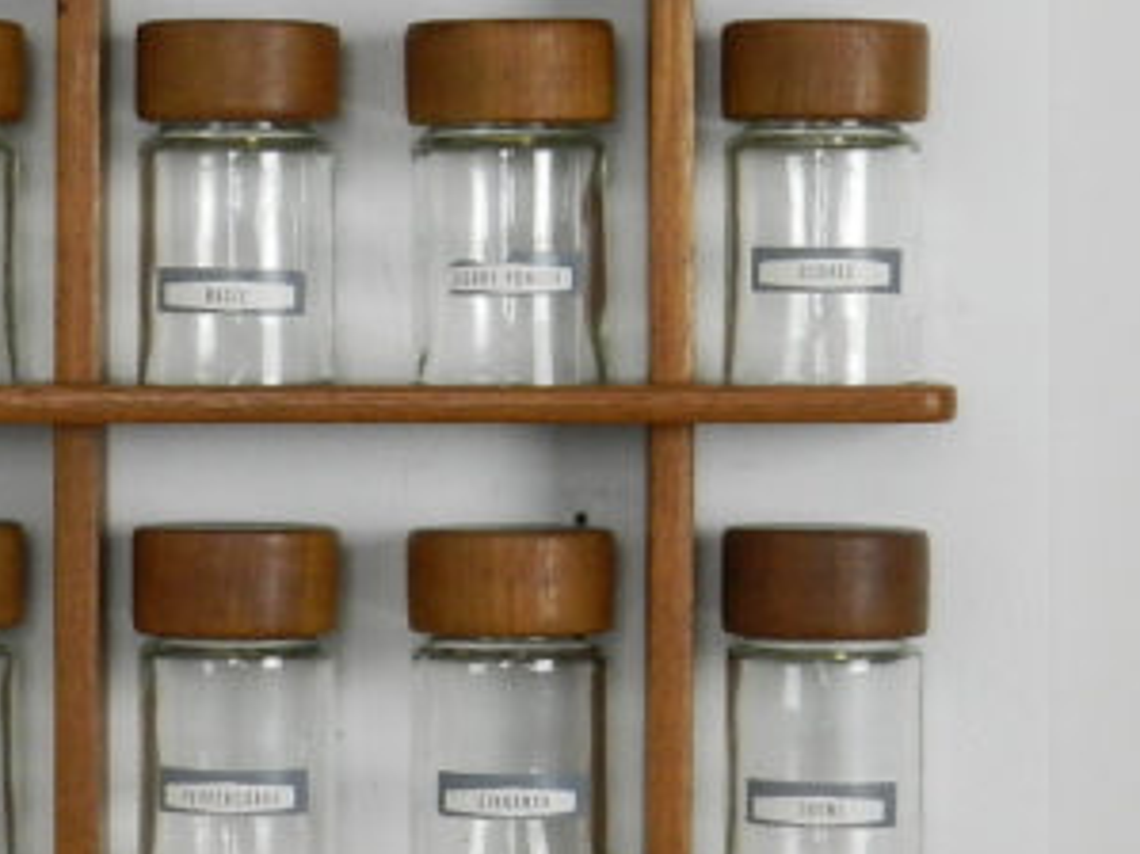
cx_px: 438
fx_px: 5070
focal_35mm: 154
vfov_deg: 9.6
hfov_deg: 12.8
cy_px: 263
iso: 400
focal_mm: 10.7
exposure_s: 1/30
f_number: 5
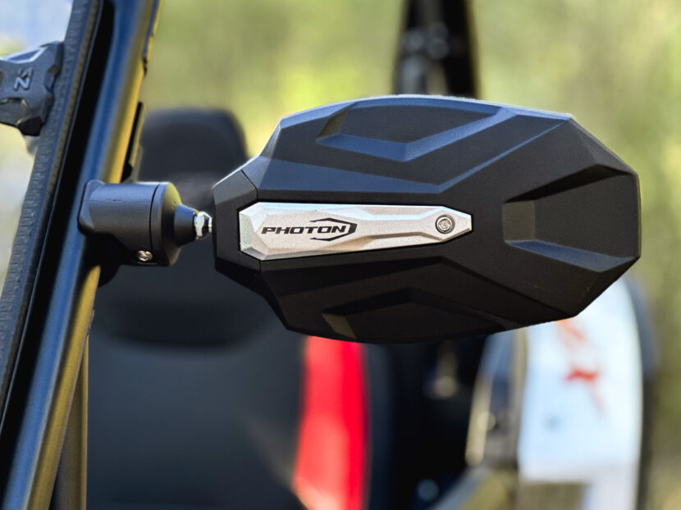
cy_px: 221
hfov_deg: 19.8
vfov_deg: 14.9
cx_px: 254
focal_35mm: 99
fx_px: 1947
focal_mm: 9
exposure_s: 1/121
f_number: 2.8
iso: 160
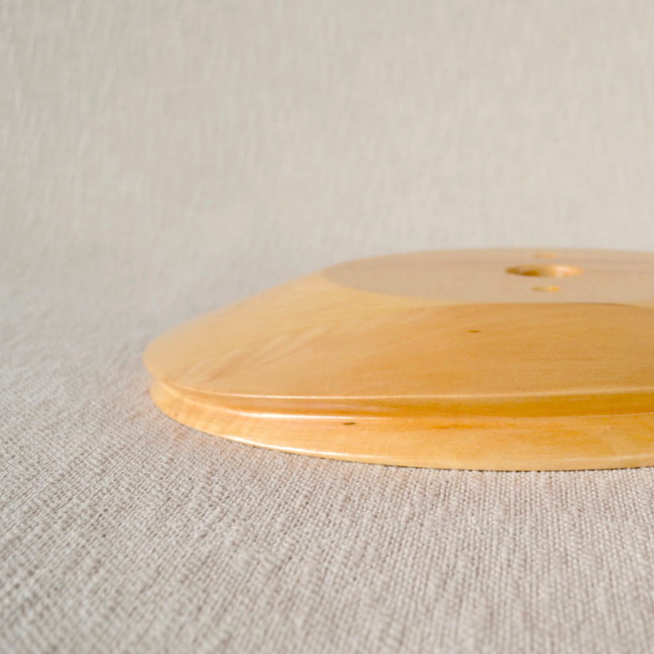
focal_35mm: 48
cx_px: 523
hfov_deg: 34.3
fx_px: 1026
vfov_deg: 35.3
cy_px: 289
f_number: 3.8
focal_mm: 20
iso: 100
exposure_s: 1/13
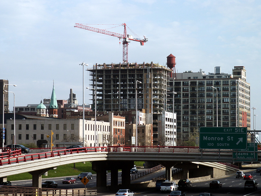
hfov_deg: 18.5
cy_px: 98
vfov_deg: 14.0
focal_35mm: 106
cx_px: 130
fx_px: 799
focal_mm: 21.63
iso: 64
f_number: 8
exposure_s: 1/125
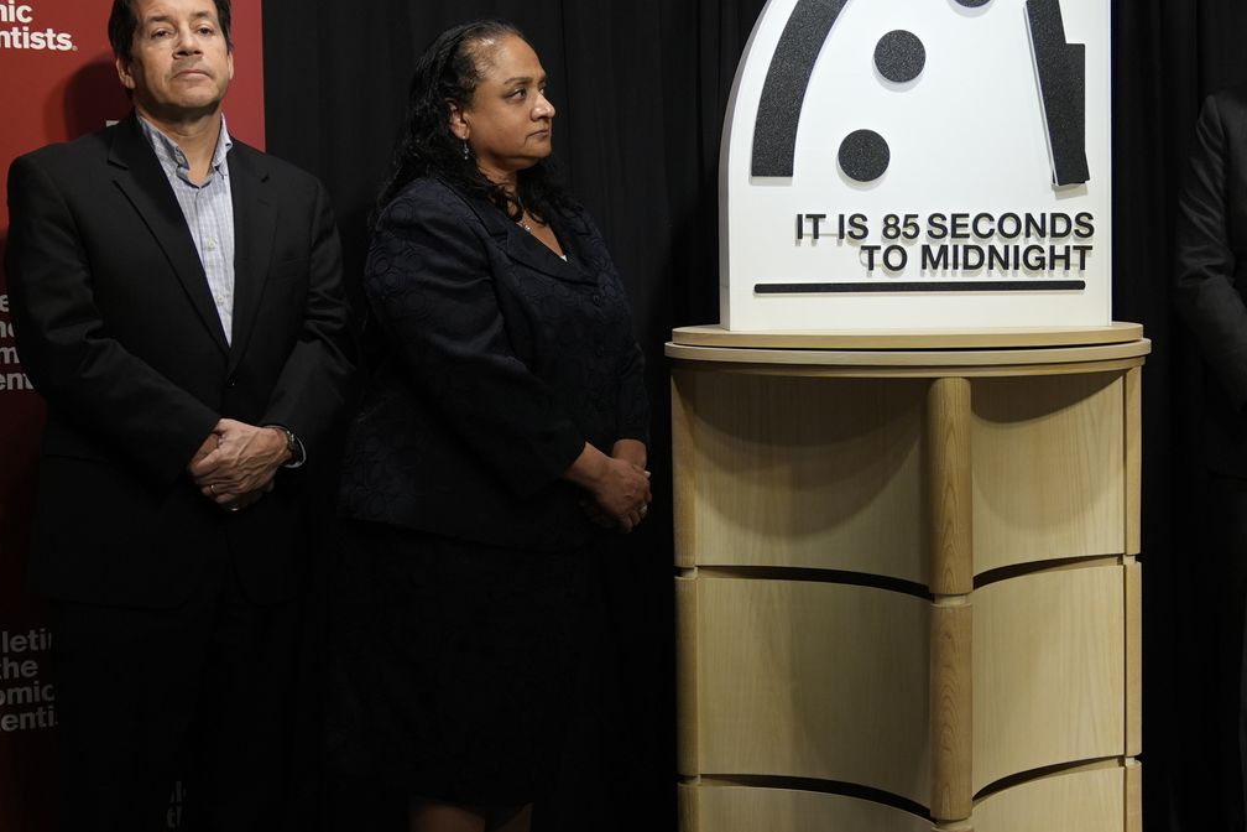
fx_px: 2182
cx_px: 930
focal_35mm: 63
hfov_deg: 31.3
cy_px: 388
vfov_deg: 21.6
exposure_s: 1/160
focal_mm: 31
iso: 640
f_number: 2.8
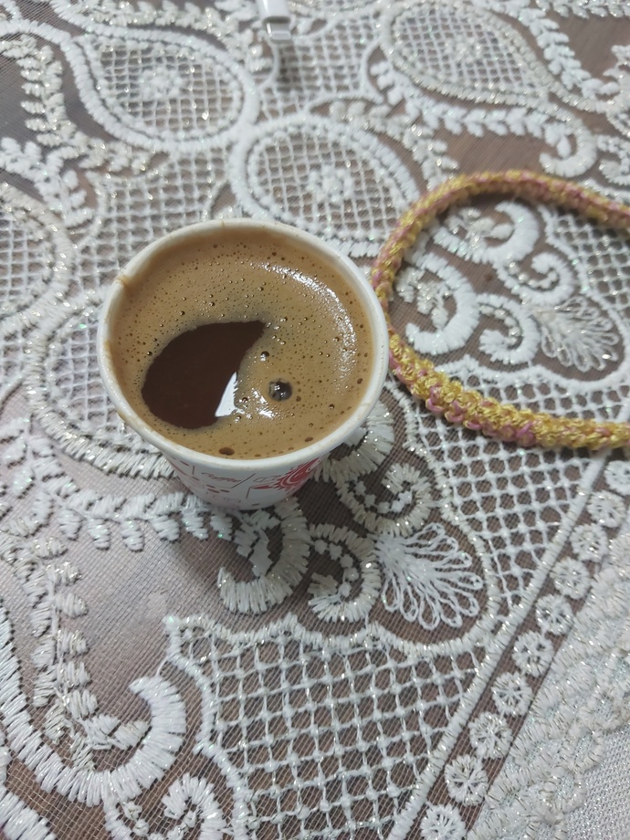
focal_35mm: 30
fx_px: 728
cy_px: 420
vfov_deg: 60.0
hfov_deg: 46.8
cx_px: 315
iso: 200
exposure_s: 1/100
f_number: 1.8
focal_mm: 4.6
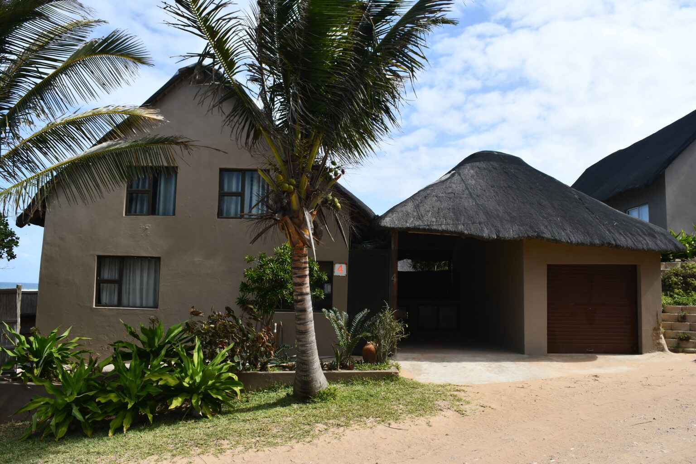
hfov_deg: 38.2
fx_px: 1005
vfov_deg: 26.0
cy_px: 232
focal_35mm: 52
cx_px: 348
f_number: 11
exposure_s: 1/250
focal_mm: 35
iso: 100
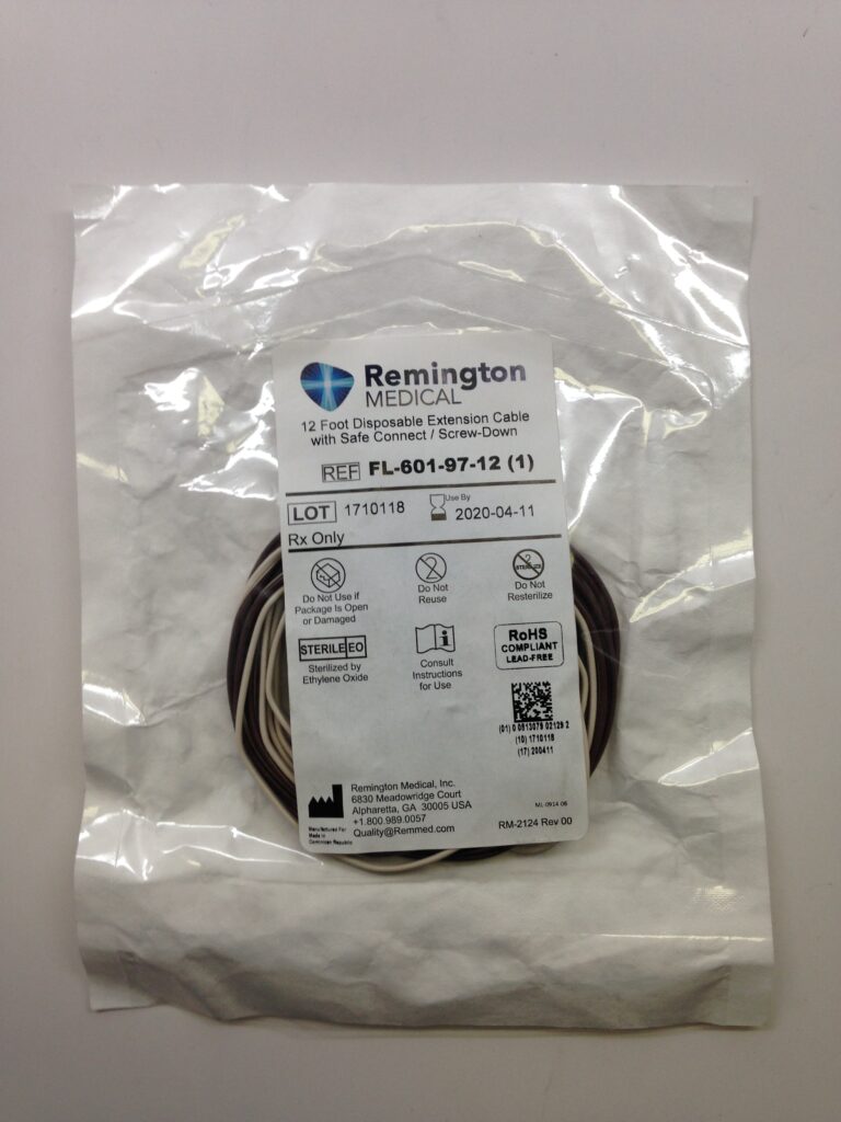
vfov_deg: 55.4
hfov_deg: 42.9
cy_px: 561
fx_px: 1069
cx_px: 420
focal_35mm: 33
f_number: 2.4
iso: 50
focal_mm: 4.12
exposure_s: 1/60
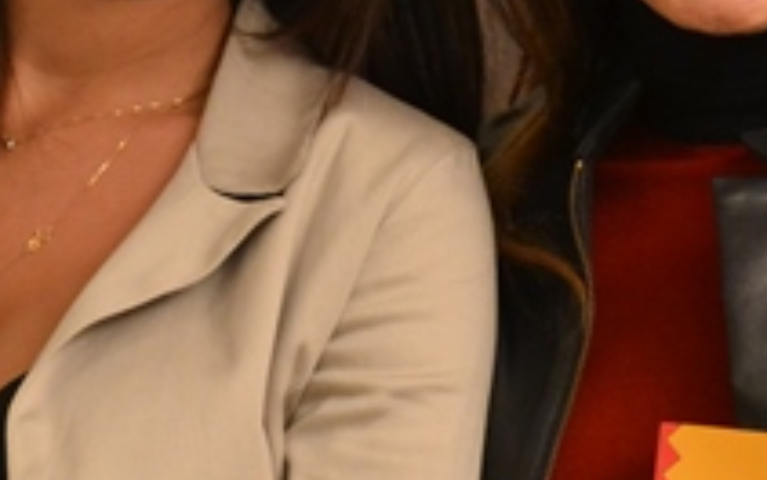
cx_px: 538
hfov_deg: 11.1
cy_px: 244
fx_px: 3952
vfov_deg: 6.9
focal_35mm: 189
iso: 2000
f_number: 5
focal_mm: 34
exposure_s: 1/15
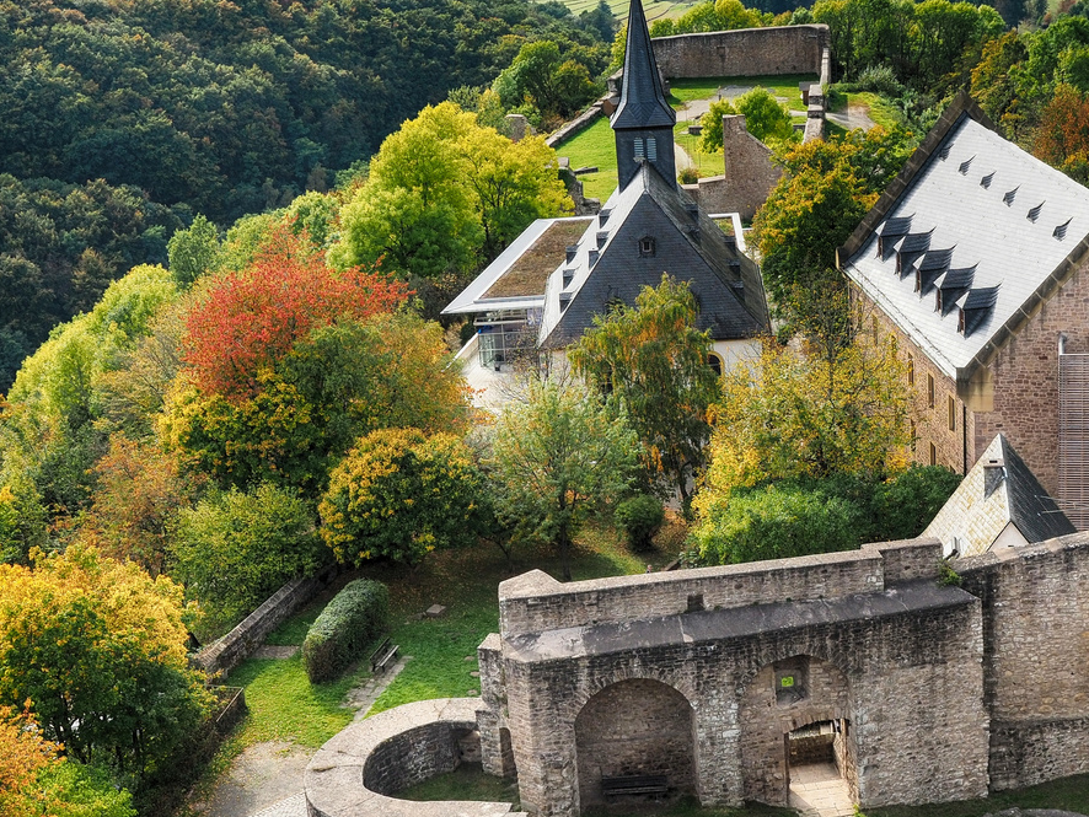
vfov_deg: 22.6
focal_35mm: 65
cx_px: 765
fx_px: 2045
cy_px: 423
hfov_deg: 29.5
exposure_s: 1/320
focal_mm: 20
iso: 200
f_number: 6.3
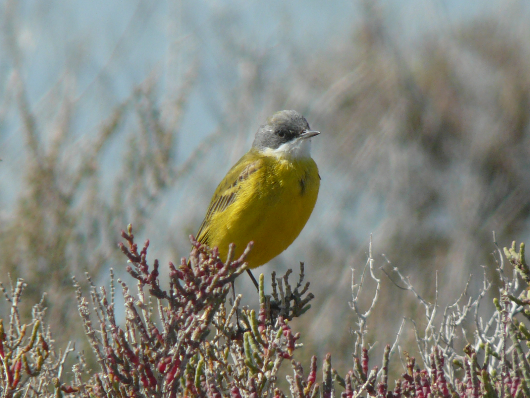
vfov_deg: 3.0
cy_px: 199
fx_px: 7717
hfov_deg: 3.9
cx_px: 265
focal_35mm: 504
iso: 100
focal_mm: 82.8
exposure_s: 1/500
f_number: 5.6
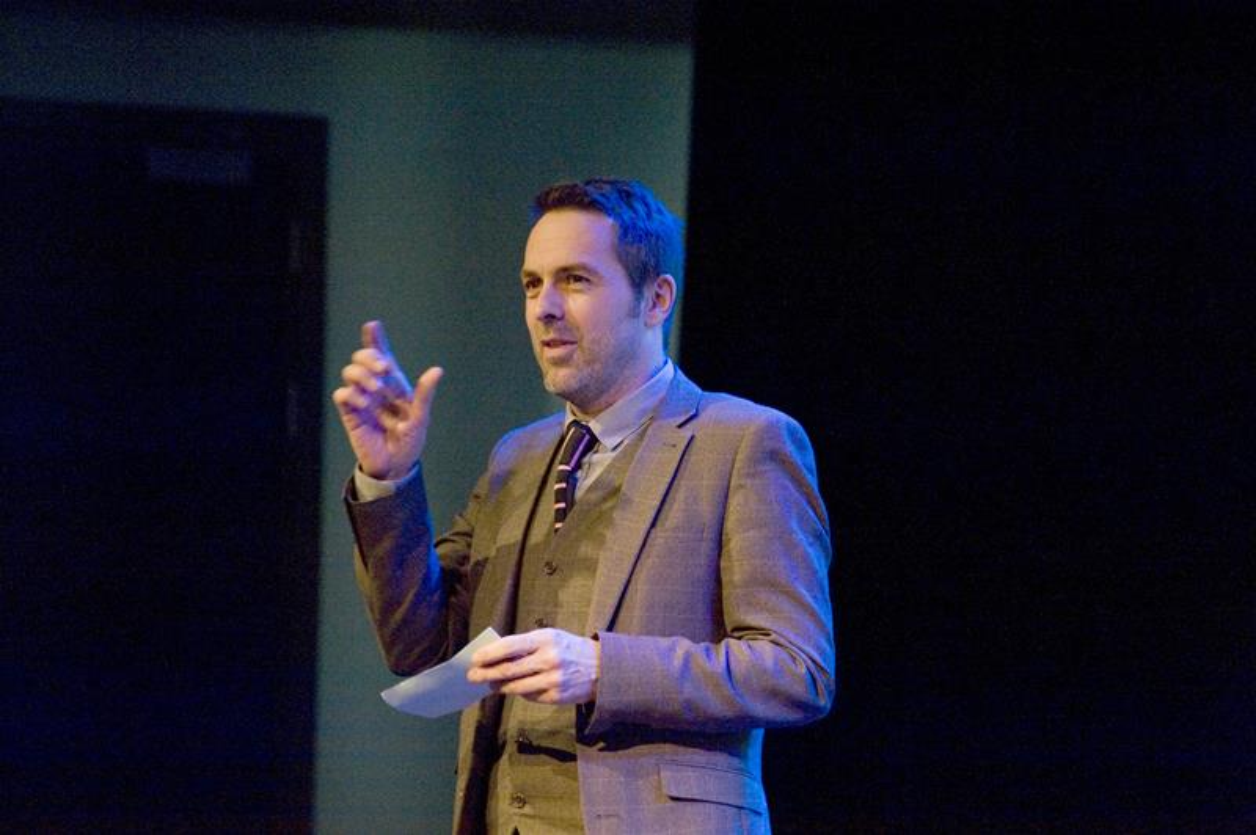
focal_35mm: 210
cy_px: 418
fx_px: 7320
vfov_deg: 6.5
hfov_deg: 9.8
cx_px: 628
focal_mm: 210
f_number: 5.6
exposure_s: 1/60
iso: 6400
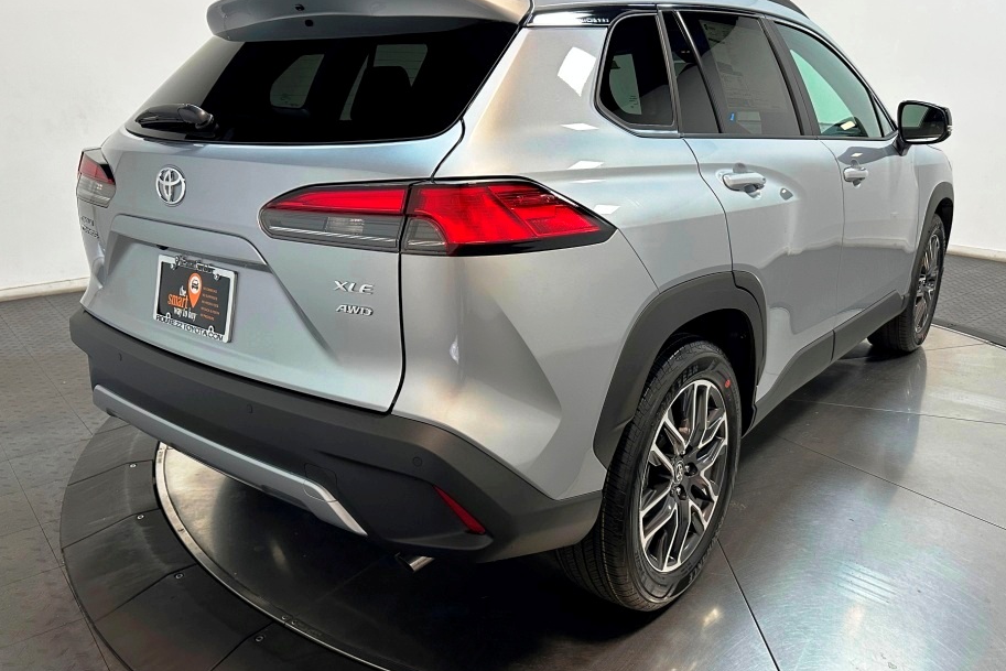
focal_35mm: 28
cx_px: 502
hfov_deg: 65.5
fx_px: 783
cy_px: 313
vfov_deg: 46.4
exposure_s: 1/60
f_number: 1.78
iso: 250
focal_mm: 6.86
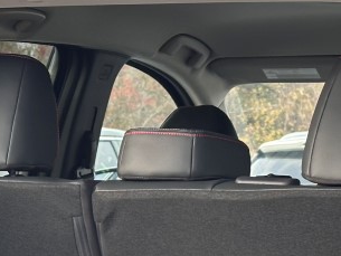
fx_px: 1587
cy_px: 338
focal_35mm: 161
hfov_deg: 12.2
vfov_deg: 9.1
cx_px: 100
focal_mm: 6.86
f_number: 1.78
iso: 80
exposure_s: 1/79
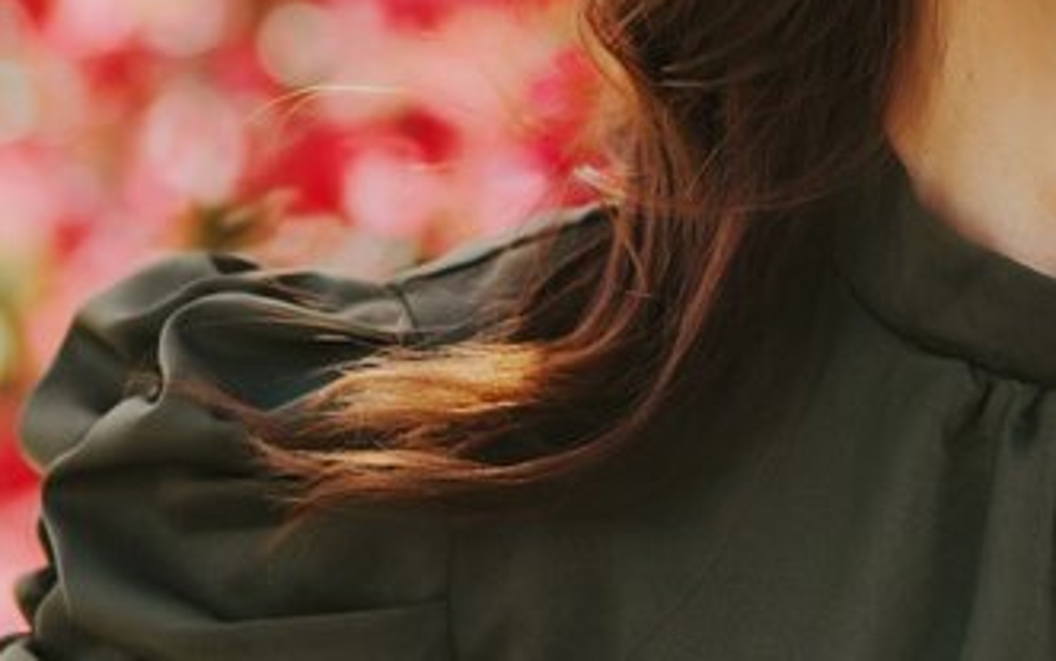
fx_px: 14363
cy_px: -80
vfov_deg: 2.6
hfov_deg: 4.2
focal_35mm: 499
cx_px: 1340
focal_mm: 135
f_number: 3.5
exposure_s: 1/1600
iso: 800
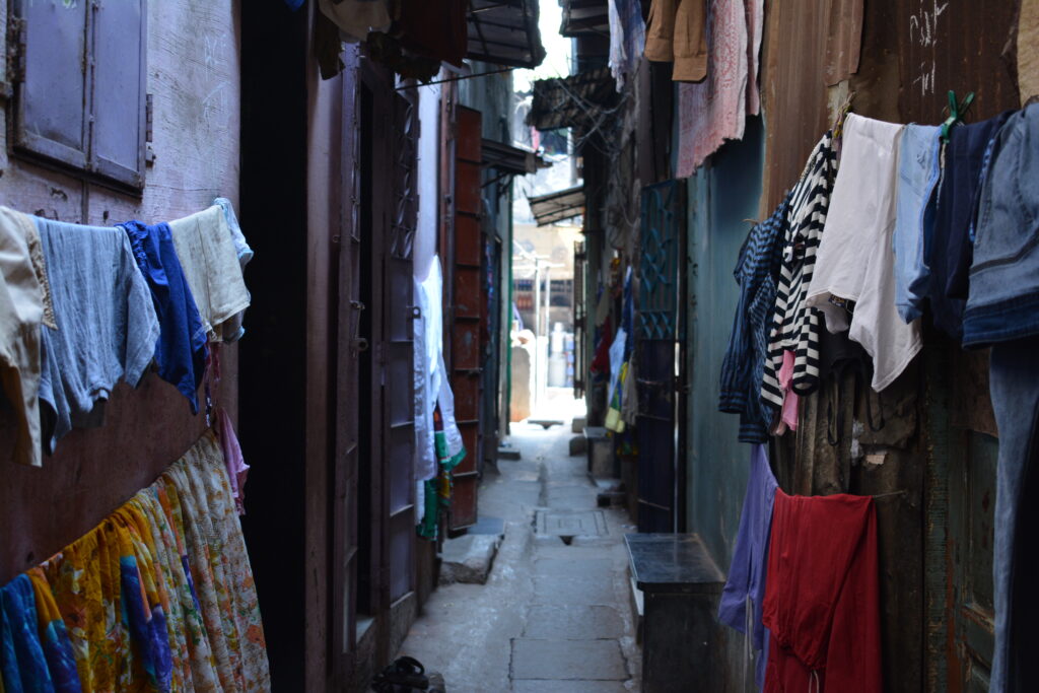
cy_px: 346
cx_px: 520
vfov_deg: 29.0
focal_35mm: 46
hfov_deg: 42.3
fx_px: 1342
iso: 500
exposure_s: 1/60
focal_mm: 31
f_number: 4.2
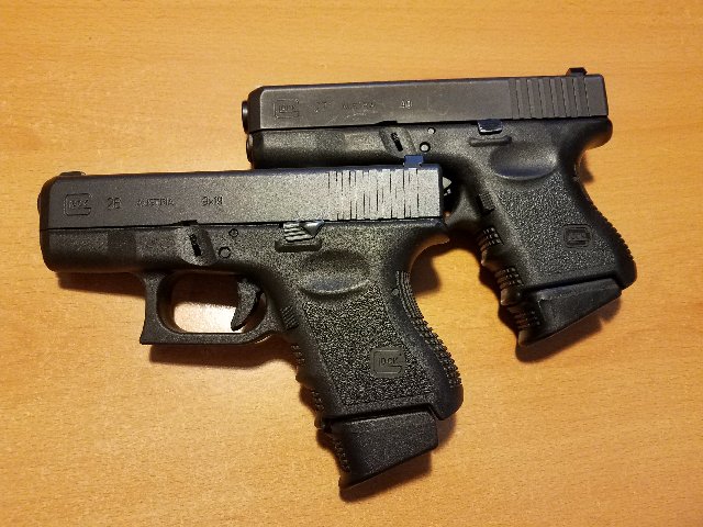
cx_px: 352
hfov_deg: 67.3
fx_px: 528
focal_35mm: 26
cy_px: 264
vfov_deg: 53.1
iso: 200
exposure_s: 1/20
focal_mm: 4.2
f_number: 1.7
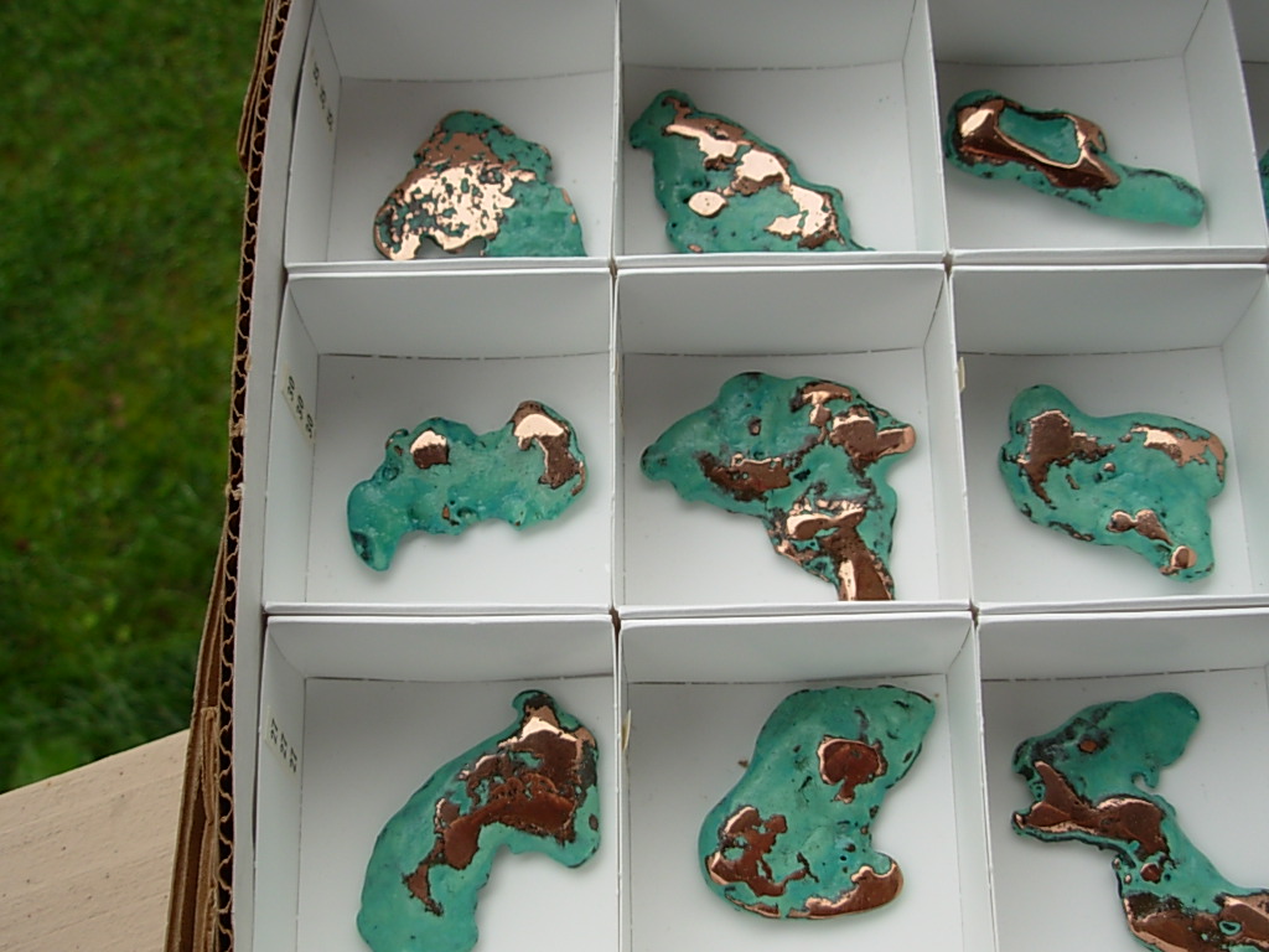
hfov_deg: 49.0
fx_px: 1393
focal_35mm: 38
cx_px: 634
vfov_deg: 37.7
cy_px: 476
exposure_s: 1/558
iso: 50
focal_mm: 6.3
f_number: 2.9
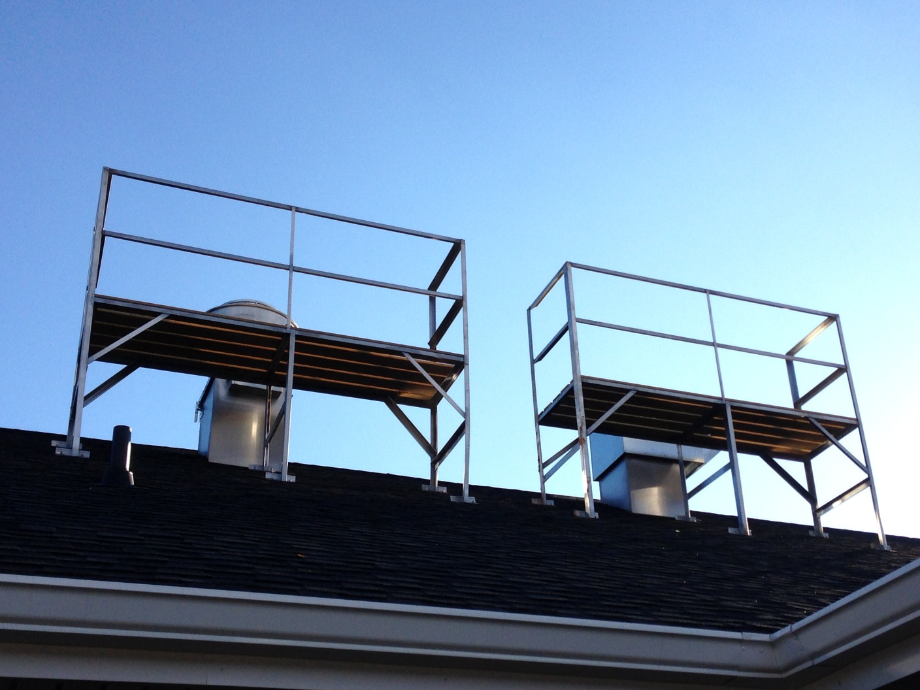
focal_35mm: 48
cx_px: 508
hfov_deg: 39.6
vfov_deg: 30.1
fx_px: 1276
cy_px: 436
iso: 50
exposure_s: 1/1466
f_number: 2.4
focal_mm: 4.13
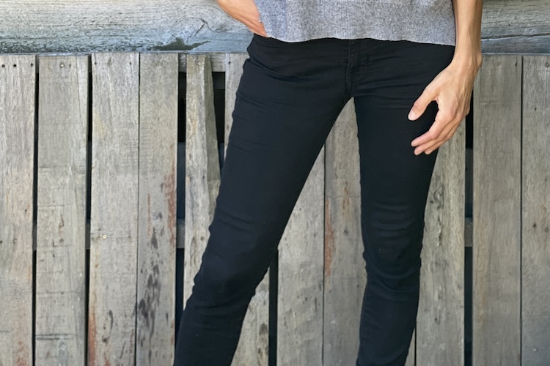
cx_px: 338
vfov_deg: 13.9
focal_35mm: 96
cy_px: -50
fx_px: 1467
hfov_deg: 21.2
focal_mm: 6
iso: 40
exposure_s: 1/122
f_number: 2
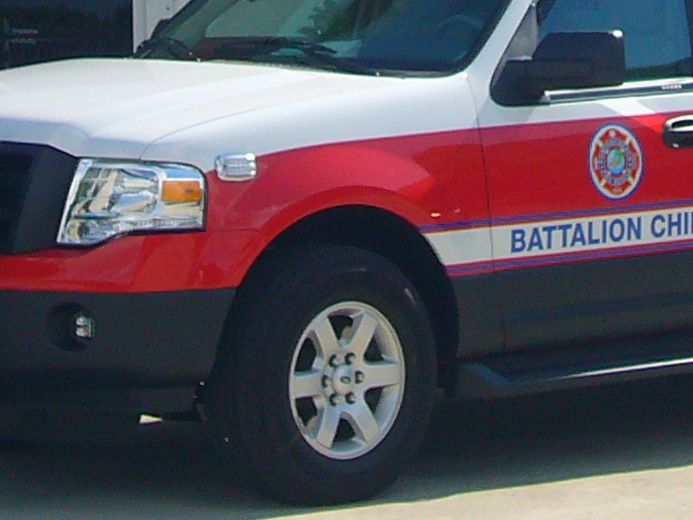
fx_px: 3944
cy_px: -323
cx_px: 378
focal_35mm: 197
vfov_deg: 7.4
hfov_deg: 10.0
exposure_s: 1/200
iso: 80
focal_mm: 8.1
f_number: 7.1
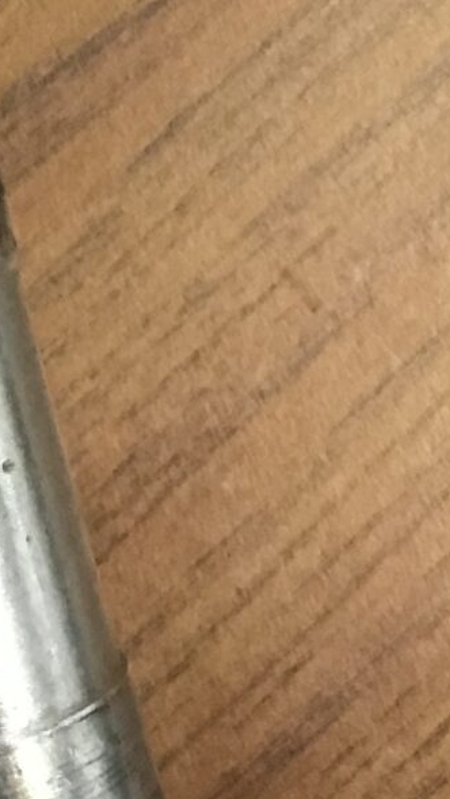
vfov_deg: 18.5
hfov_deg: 11.4
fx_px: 2245
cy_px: -293
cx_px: 69
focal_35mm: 106
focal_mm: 3.99
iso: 100
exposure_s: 1/15
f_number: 1.8
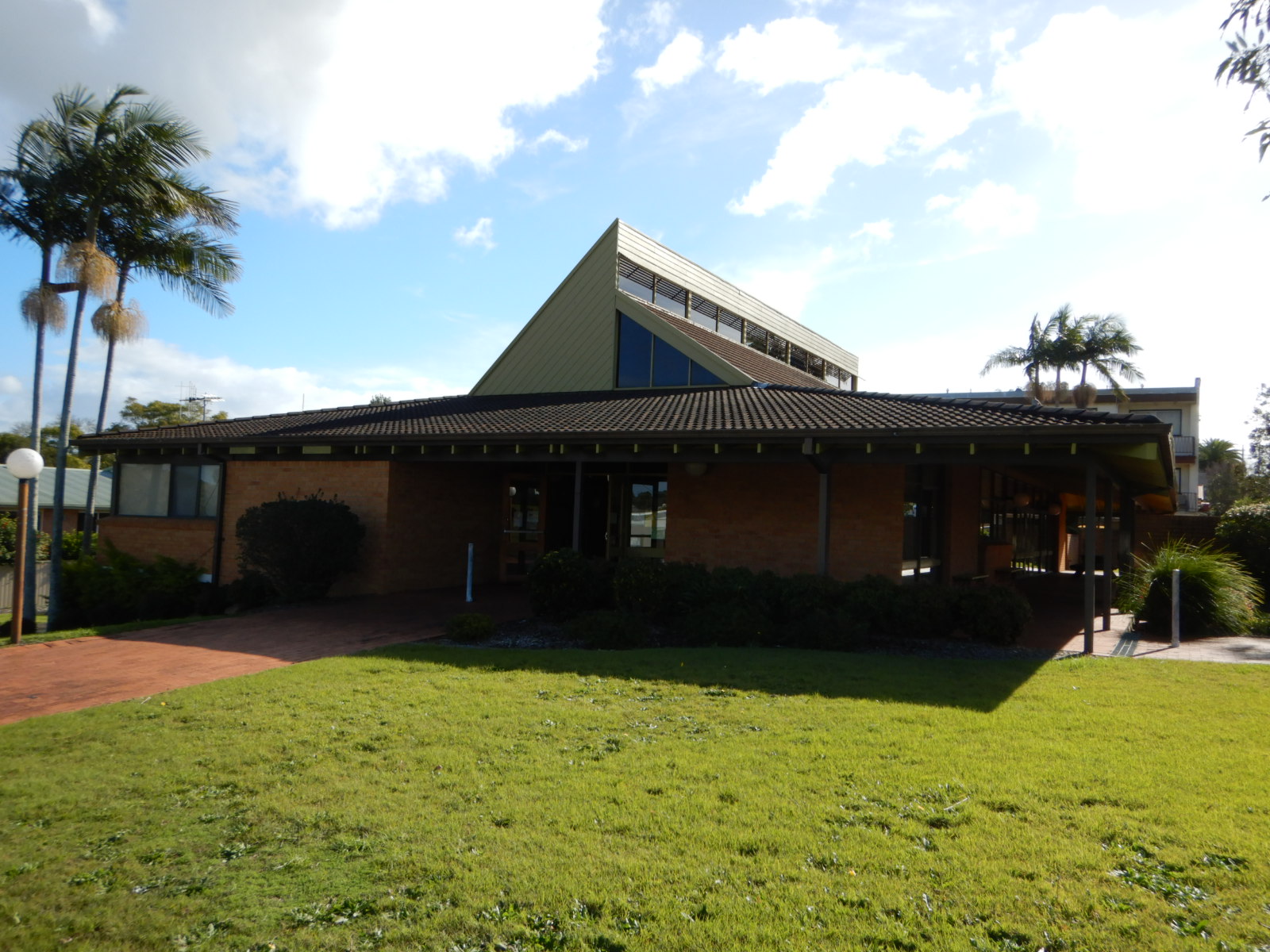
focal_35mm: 26
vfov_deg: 53.1
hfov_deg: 67.3
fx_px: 954
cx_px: 635
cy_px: 476
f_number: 2.8
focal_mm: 4.7
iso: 125
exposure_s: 1/1500
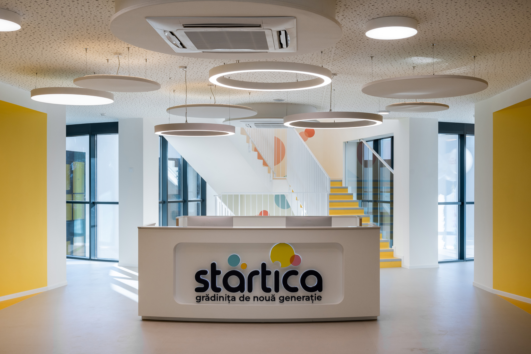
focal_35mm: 39
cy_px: 177
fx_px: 575
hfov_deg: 49.6
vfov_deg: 34.2
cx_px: 266
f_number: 9
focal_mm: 26
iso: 100
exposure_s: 1/30
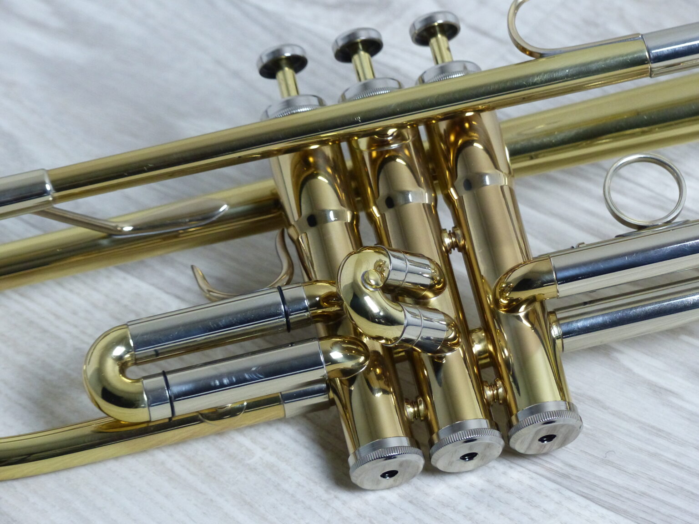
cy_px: 262
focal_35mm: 338
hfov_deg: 5.9
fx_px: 6825
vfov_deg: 4.4
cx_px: 350
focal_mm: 60.8
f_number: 2.8
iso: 400
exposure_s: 1/15
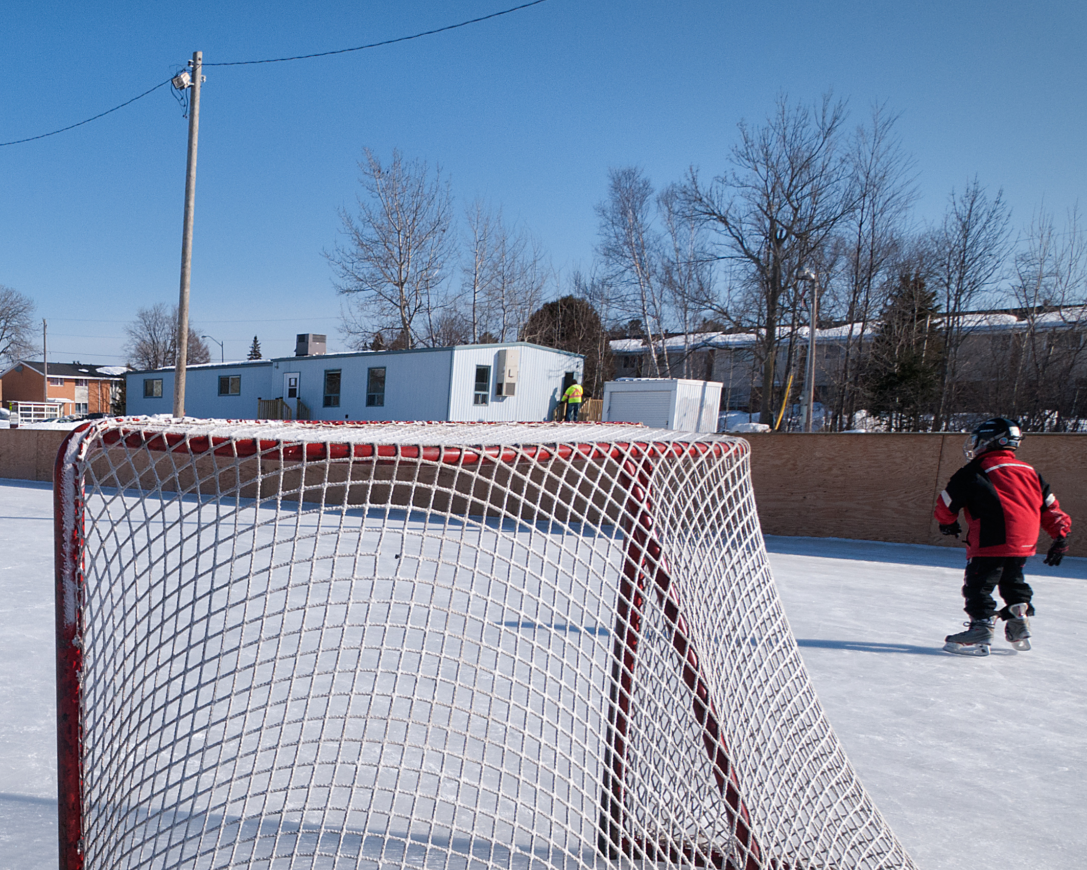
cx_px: 97
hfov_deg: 47.2
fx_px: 1094
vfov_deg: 42.1
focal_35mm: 34
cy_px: 649
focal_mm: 12
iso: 400
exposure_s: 1/640
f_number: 11
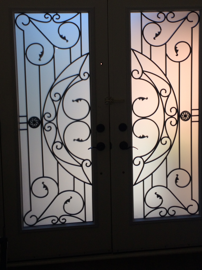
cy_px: 91
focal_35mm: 48
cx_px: 104
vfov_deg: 39.2
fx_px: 373
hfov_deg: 30.3
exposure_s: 1/483
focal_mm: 4.12
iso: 40
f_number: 2.2
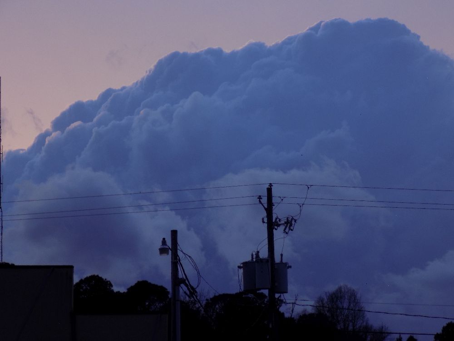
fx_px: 3082
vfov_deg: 6.3
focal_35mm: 235
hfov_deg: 8.4
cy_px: 170
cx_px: 227
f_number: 5.6
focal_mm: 41.8
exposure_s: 1/60
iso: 80
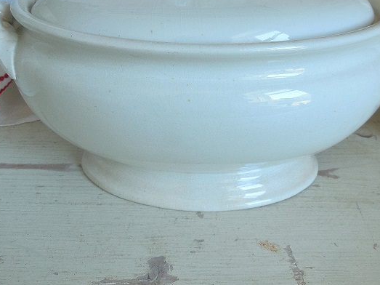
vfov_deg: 27.6
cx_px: 175
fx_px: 571
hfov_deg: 36.8
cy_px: 68
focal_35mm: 52
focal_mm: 6.1
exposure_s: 1/100
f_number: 3.4
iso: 125
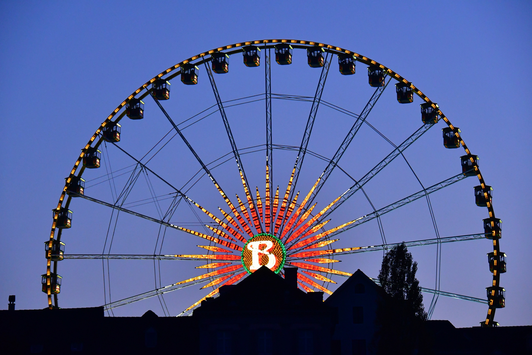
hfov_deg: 13.0
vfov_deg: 8.7
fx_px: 2327
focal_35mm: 158
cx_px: 266
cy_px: 178
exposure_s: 1/160
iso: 2800
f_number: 5.6
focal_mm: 105
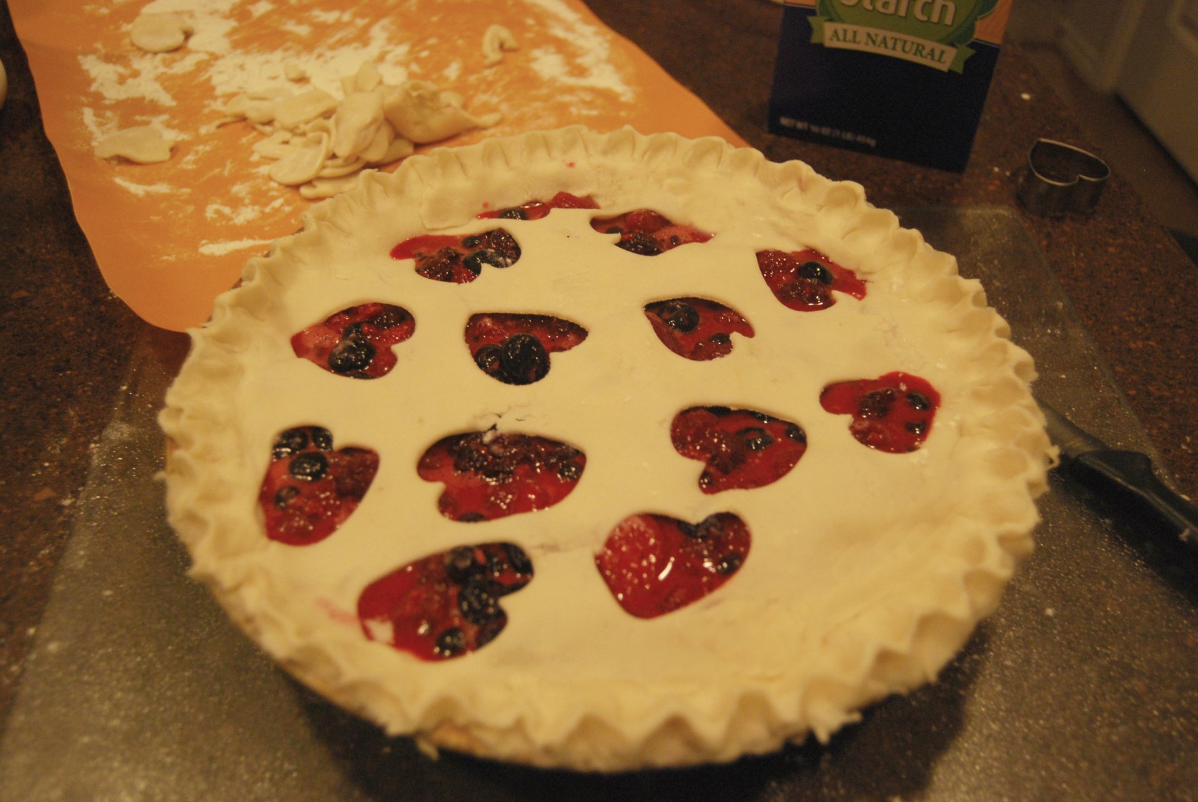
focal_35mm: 33
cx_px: 599
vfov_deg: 40.1
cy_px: 401
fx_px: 1100
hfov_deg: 57.2
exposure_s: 1/80
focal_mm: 22
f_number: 3.8
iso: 800
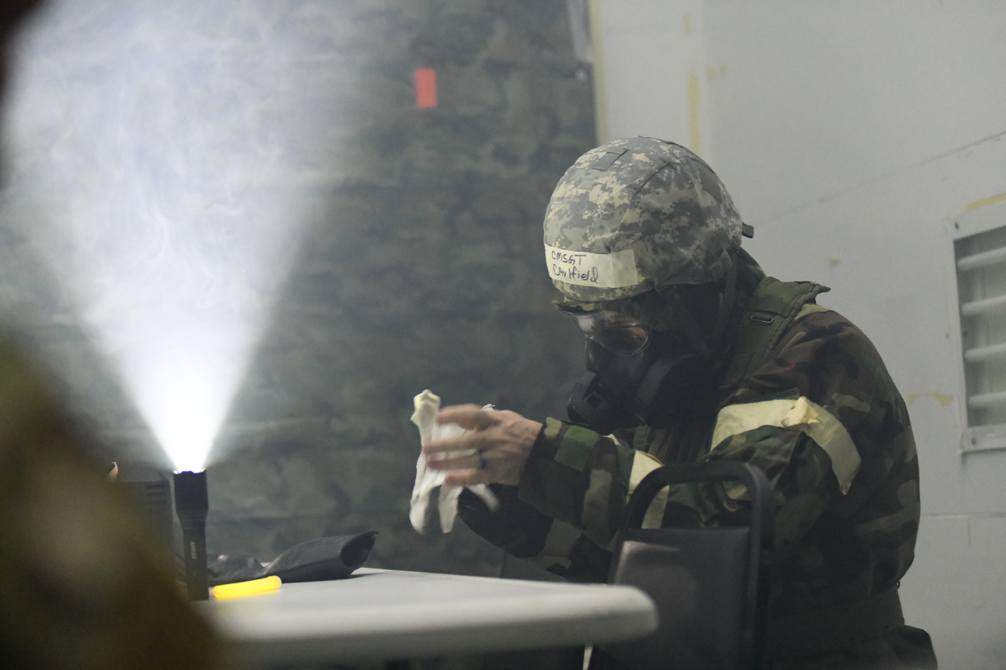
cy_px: 335
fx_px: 1956
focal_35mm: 70
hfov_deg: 28.8
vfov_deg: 19.5
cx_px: 503
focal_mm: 70
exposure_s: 1/100
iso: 12800
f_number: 2.8
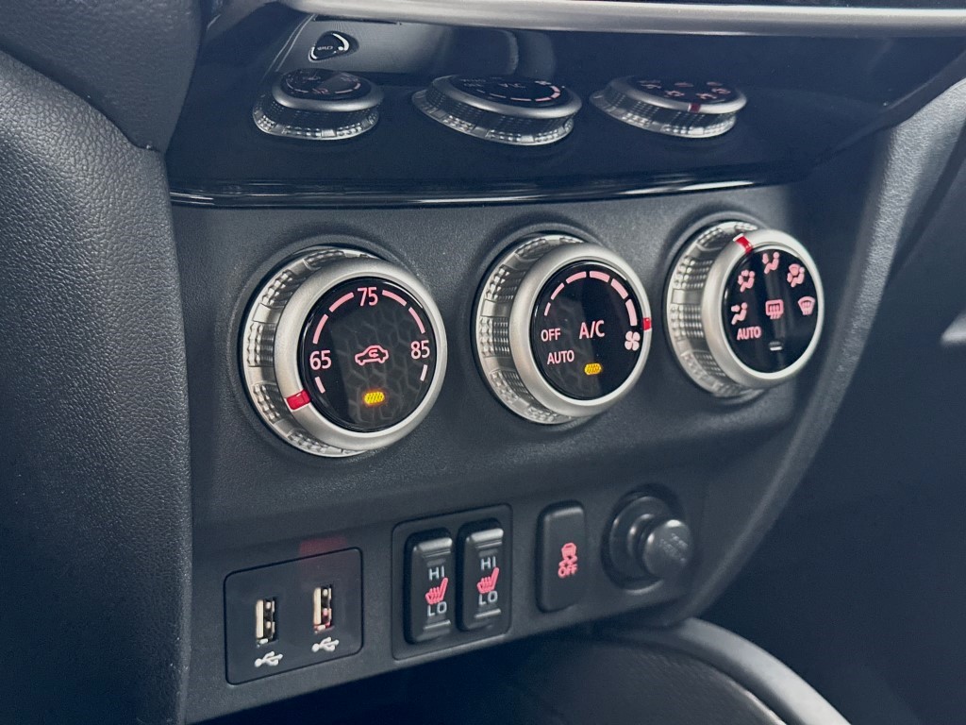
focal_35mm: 48
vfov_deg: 30.3
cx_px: 483
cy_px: 362
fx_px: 1339
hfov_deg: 39.7
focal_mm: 6.86
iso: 640
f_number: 1.78
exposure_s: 1/25
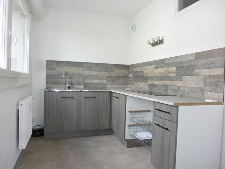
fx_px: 162
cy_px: 84
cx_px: 112
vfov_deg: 54.9
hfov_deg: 69.4
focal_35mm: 25
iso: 100
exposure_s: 1/40
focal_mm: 4.5
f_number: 3.3
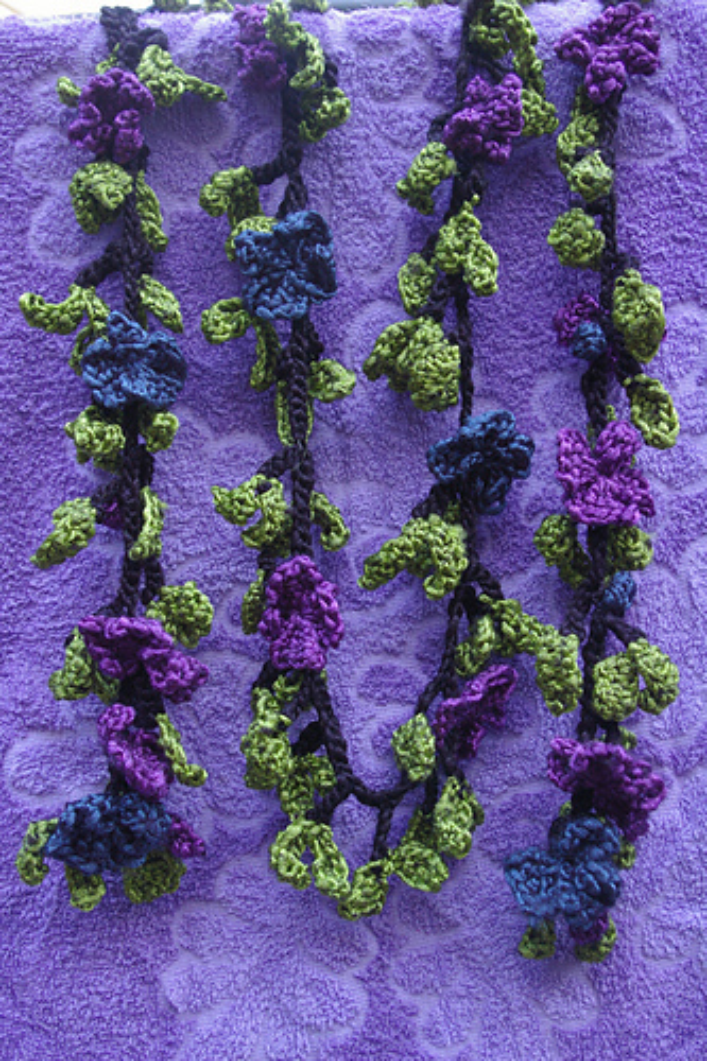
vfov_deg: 40.0
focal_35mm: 50
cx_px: 354
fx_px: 1459
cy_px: 530
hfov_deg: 27.2
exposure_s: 1/90
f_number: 5.6
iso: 800
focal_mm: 33
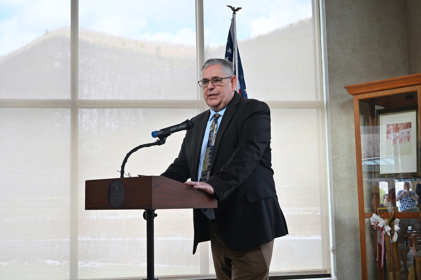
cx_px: 210
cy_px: 140
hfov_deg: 39.6
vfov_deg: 27.0
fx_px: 584
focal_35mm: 50
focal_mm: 50
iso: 720
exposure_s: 1/125
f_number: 6.3
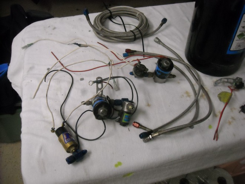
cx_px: 122
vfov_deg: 40.7
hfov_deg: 52.6
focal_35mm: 35
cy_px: 92
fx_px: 248
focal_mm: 5.7
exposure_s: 1/64
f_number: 2.8
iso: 800
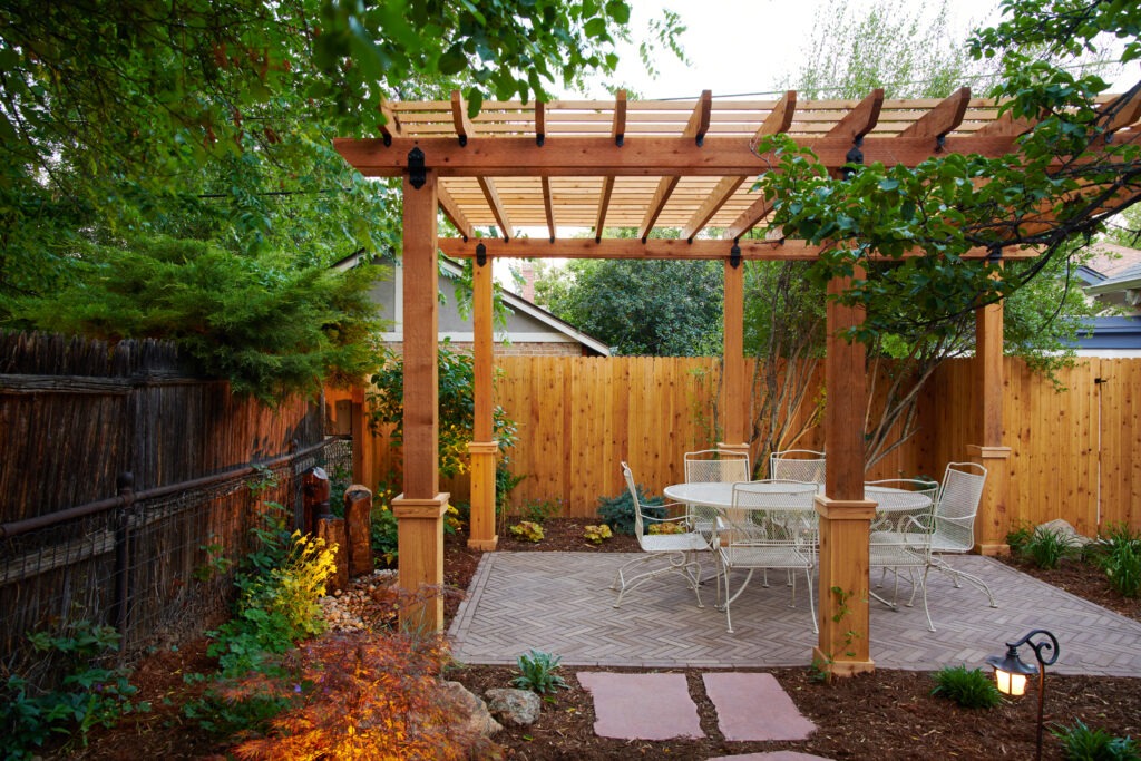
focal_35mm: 24
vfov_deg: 53.1
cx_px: 570
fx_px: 761
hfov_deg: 73.7
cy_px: 380
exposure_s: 1/2
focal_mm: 24
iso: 100
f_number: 5.6
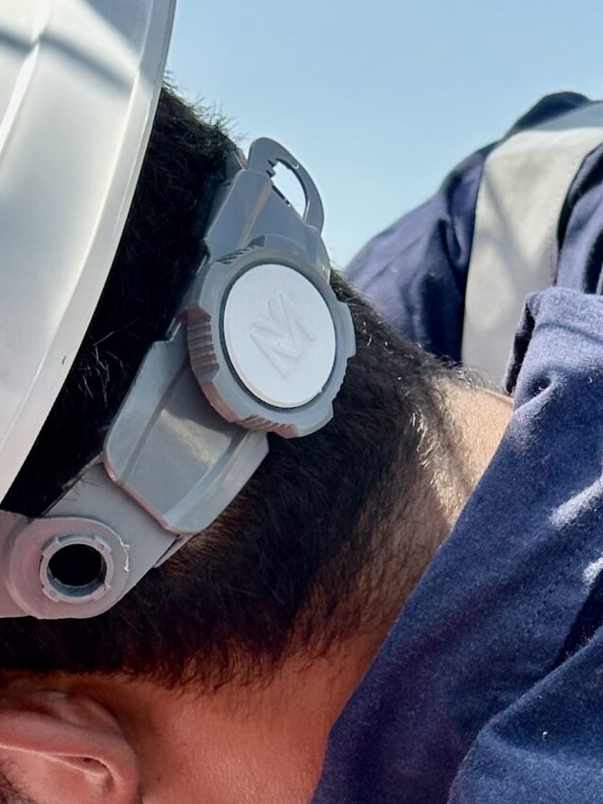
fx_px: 3393
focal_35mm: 146
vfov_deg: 13.1
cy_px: 1030
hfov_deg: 10.1
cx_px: 425
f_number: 1.78
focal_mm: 6.86
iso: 64
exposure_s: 1/1041
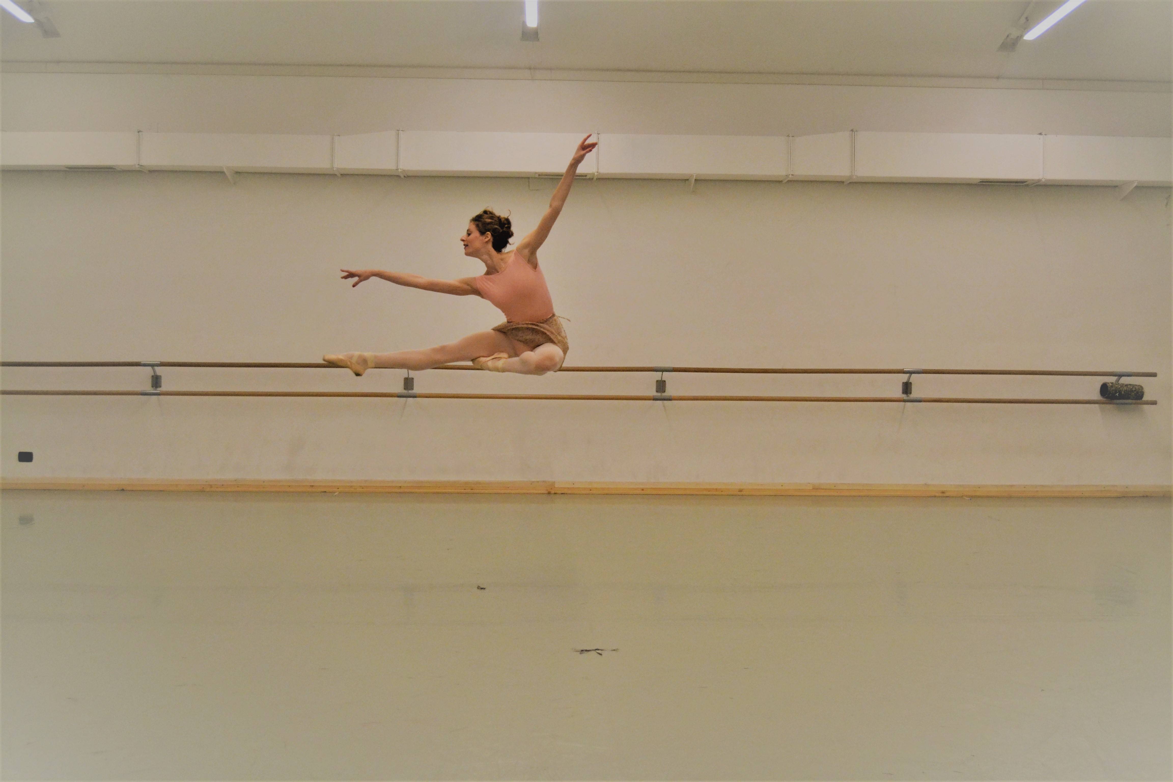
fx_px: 1368
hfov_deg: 46.4
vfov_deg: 31.9
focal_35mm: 42
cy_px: 391
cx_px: 586
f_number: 4
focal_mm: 28
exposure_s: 1/500
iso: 2200
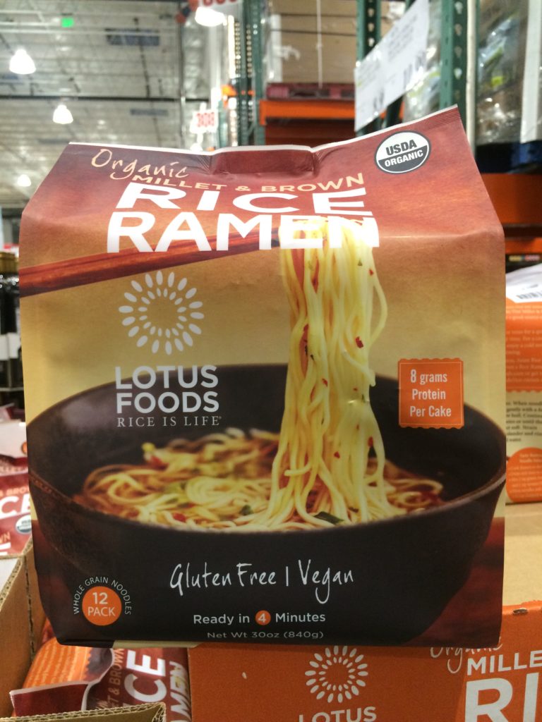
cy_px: 361
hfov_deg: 48.2
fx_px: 605
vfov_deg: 61.7
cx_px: 271
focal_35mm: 29
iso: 160
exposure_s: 1/30
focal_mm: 4.15
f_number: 2.2
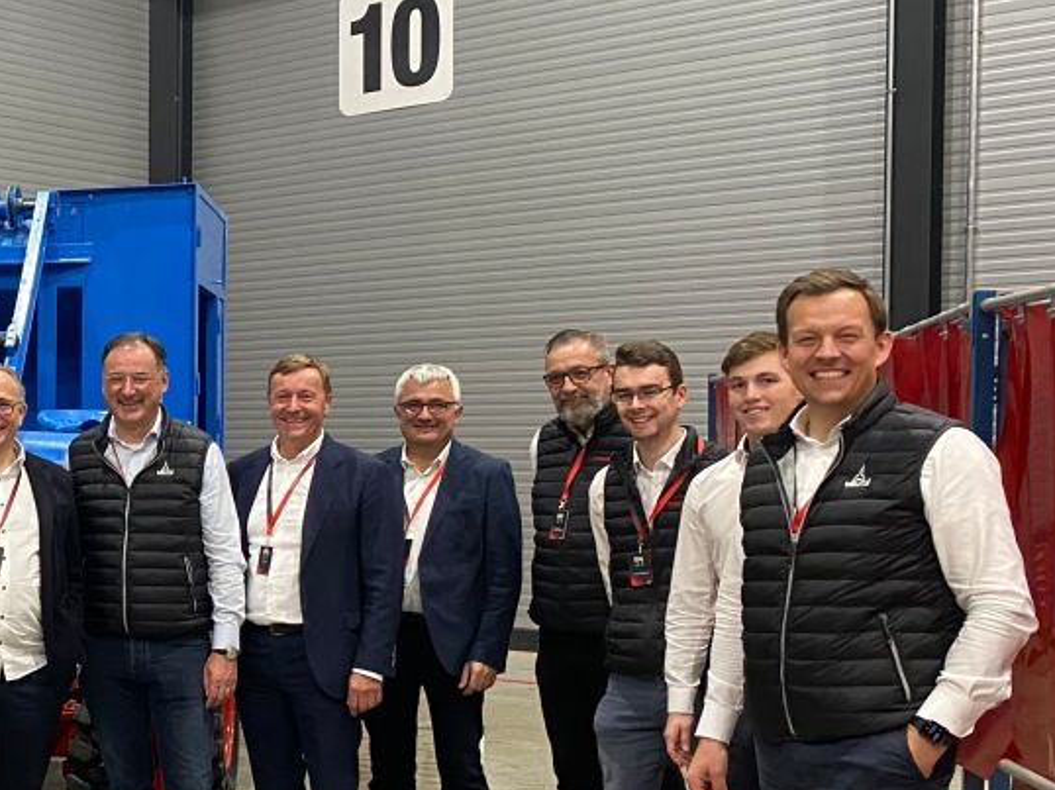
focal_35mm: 58
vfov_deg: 25.1
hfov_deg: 30.1
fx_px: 1767
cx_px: -84
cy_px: 533
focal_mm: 4.25
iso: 250
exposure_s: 1/60
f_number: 1.8
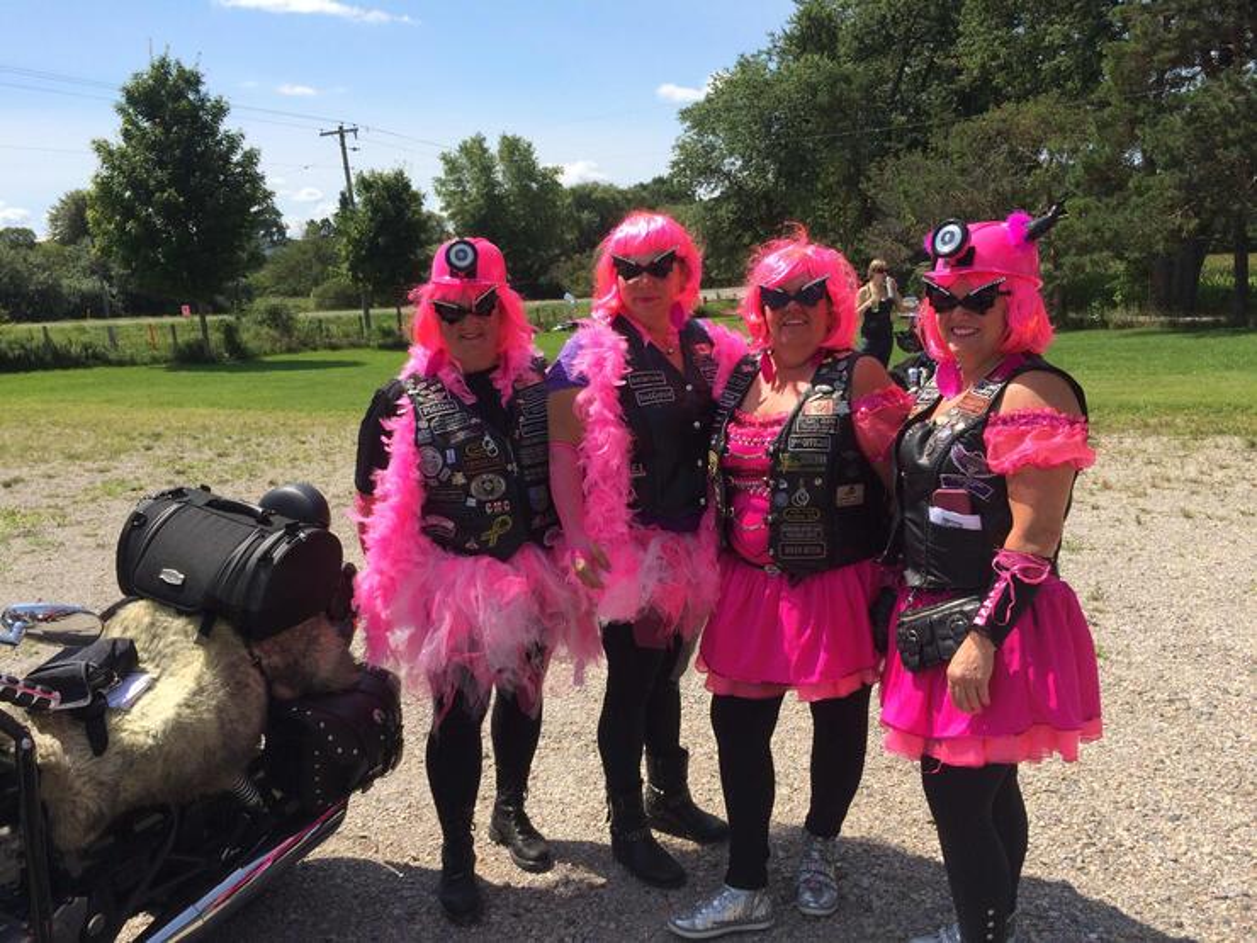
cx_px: 628
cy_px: 472
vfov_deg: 48.2
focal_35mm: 29
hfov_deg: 61.7
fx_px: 1053
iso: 32
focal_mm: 4.15
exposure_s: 1/1866
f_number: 2.2
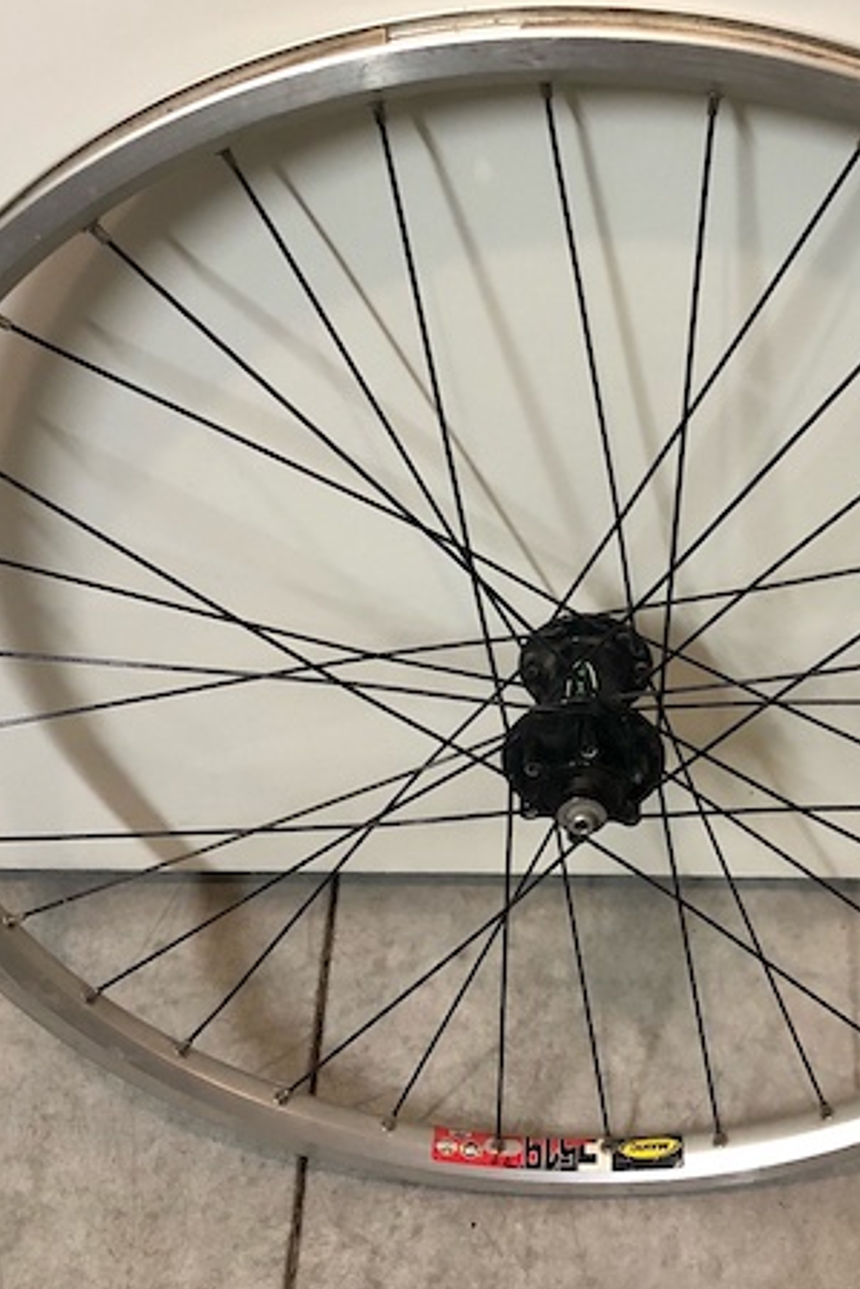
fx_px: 1862
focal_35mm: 52
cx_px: 627
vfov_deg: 38.0
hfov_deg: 25.7
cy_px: 518
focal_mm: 3.99
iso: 50
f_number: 1.8
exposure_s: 1/15
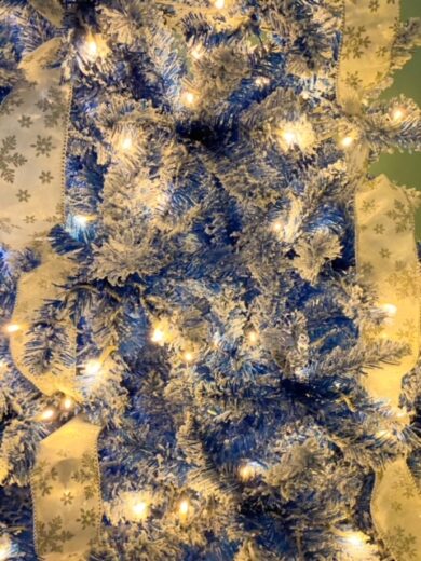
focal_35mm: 52
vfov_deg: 36.8
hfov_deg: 28.0
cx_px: 210
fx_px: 843
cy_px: 280
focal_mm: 6
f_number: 2
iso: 640
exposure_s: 1/45
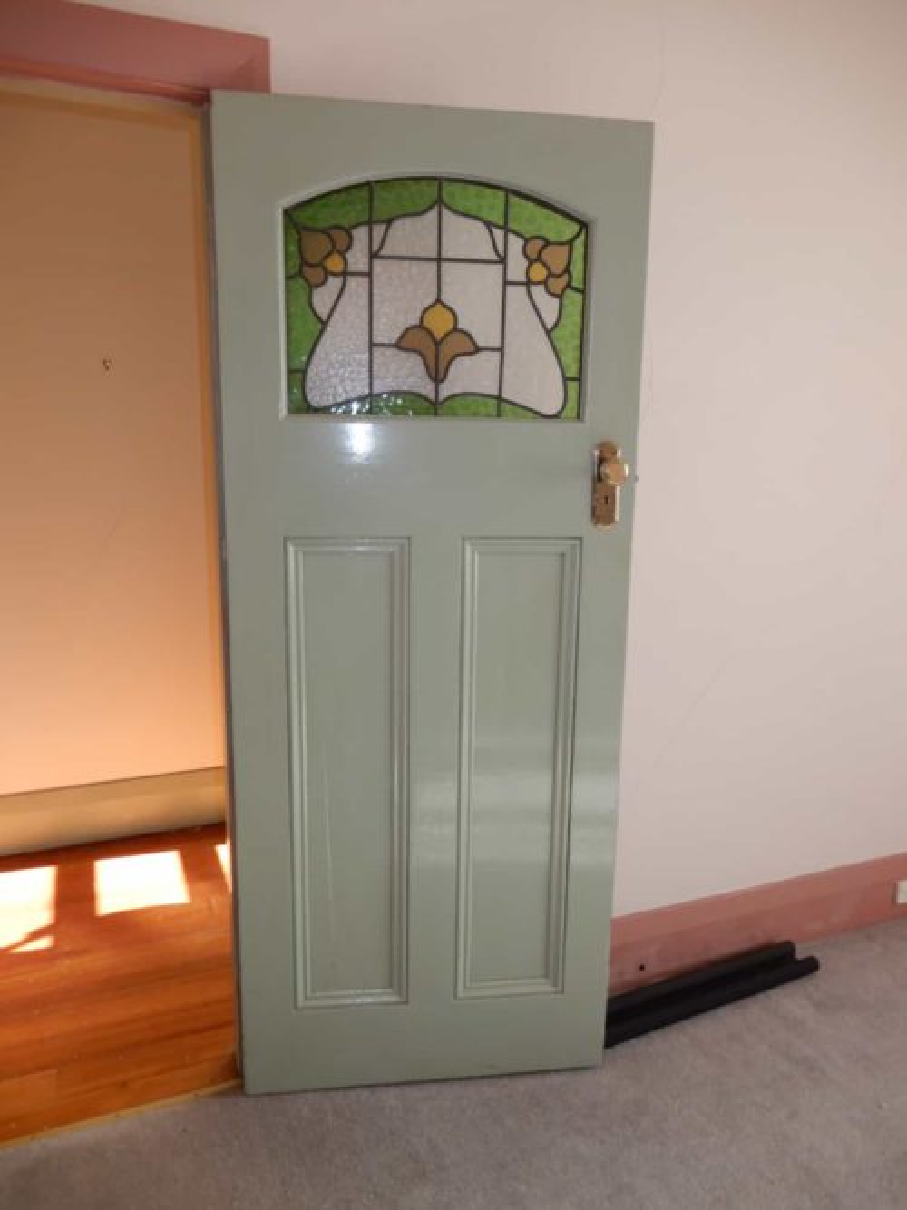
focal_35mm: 24
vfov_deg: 71.6
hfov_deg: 56.8
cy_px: 605
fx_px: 839
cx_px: 454
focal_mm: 4.3
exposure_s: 1/30
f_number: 3.4
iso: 100
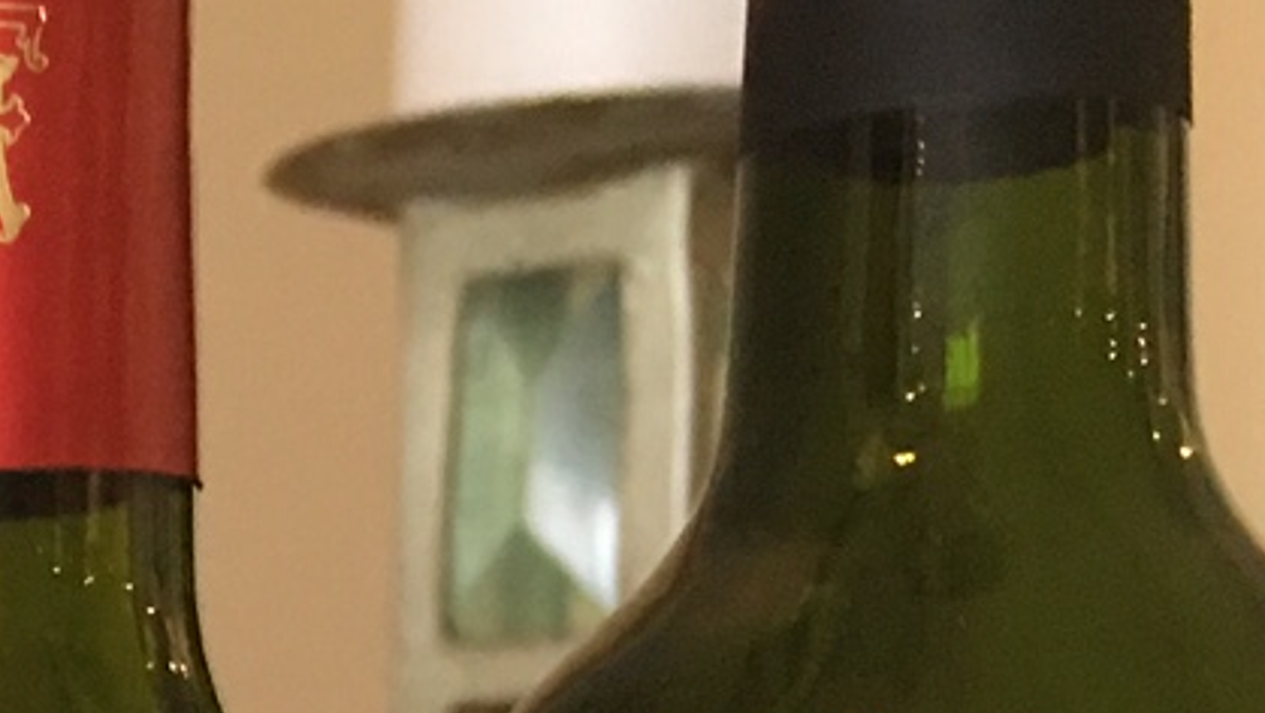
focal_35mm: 152
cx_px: -1476
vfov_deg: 7.4
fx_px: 5100
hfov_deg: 12.1
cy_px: 1825
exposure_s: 1/15
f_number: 2.2
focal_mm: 4.15
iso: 50
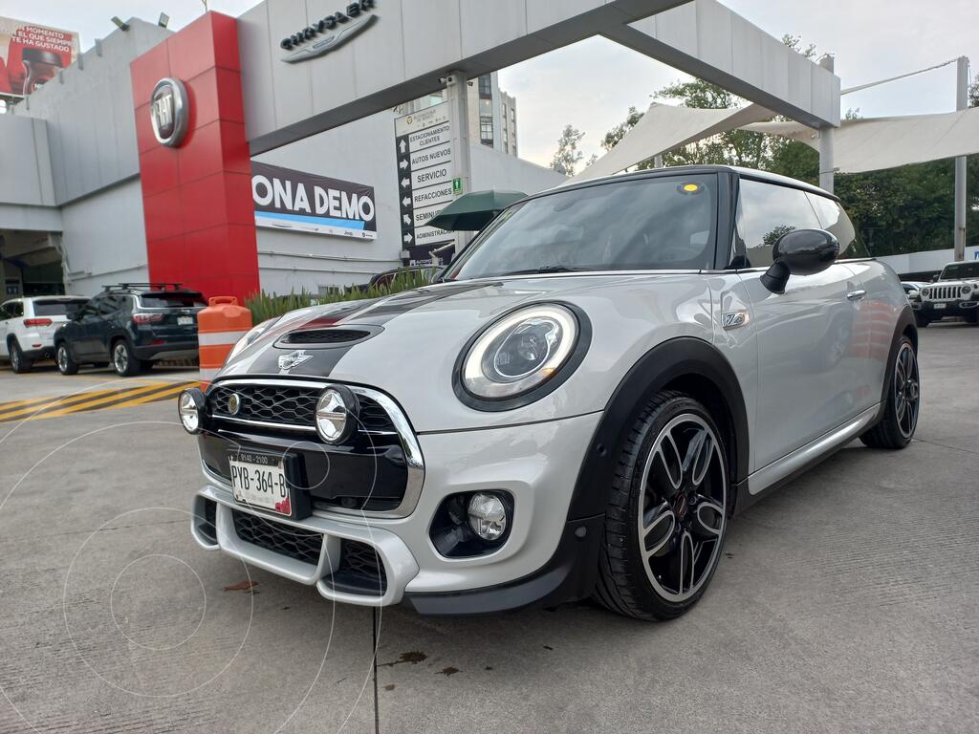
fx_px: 707
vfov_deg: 54.9
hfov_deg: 69.4
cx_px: 490
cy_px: 367
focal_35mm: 25
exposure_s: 1/100
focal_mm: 4.6
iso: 40
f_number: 1.8
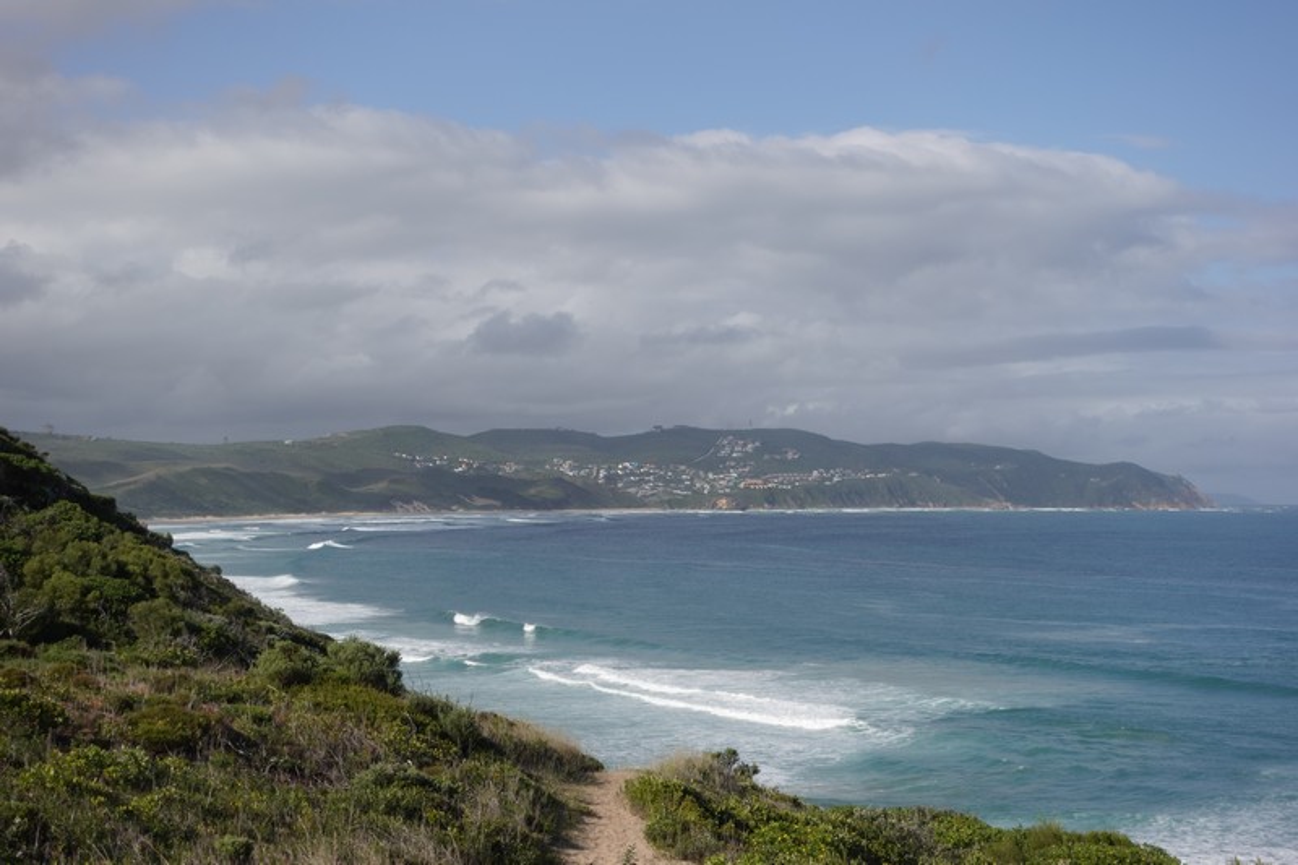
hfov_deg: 35.1
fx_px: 2055
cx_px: 649
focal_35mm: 57
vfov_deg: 23.8
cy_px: 432
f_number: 4
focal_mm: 21.46
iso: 125
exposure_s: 1/200
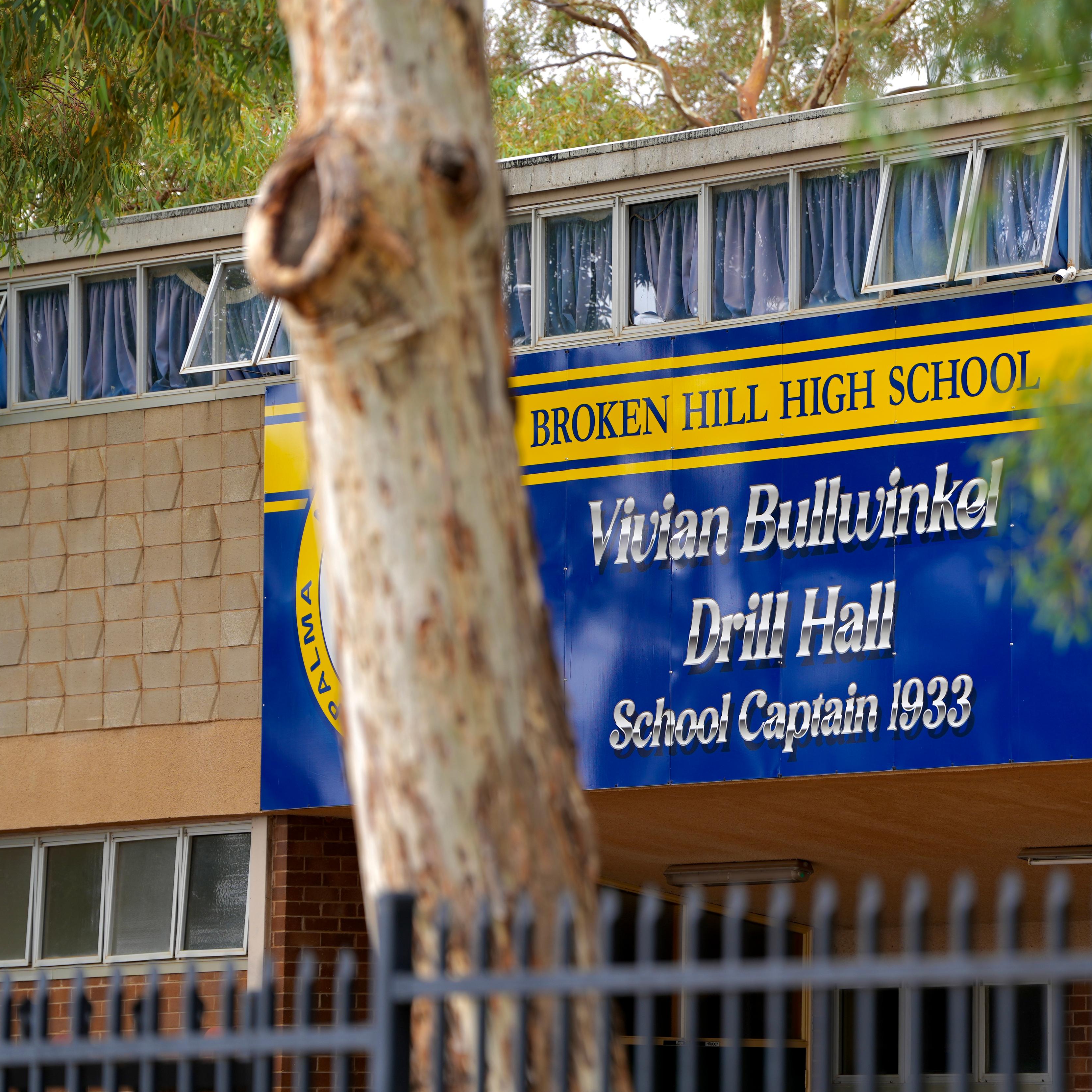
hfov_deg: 6.8
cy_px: 545
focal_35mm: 256
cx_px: 815
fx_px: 9137
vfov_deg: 6.8
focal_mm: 200
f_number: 3.5
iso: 100
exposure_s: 1/400
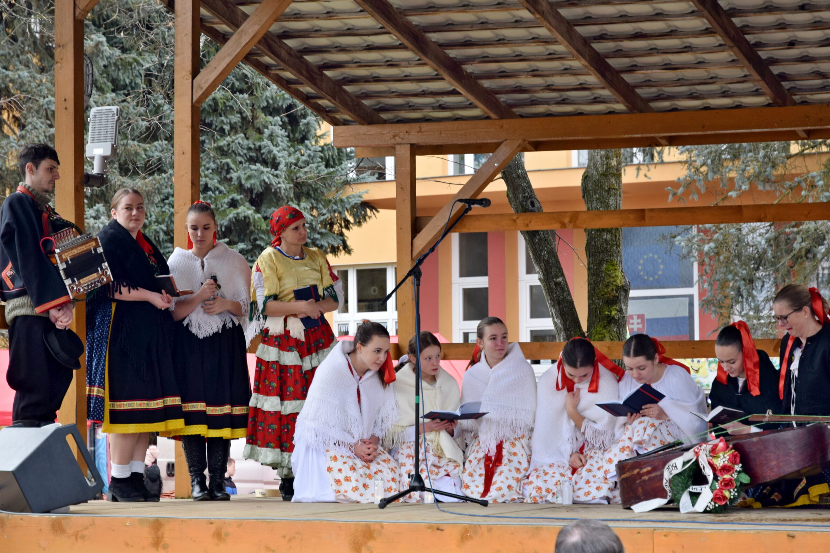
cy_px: 297
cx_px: 411
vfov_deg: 12.5
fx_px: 2536
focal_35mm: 110
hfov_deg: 18.6
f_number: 5.6
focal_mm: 68
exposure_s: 1/125
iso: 400
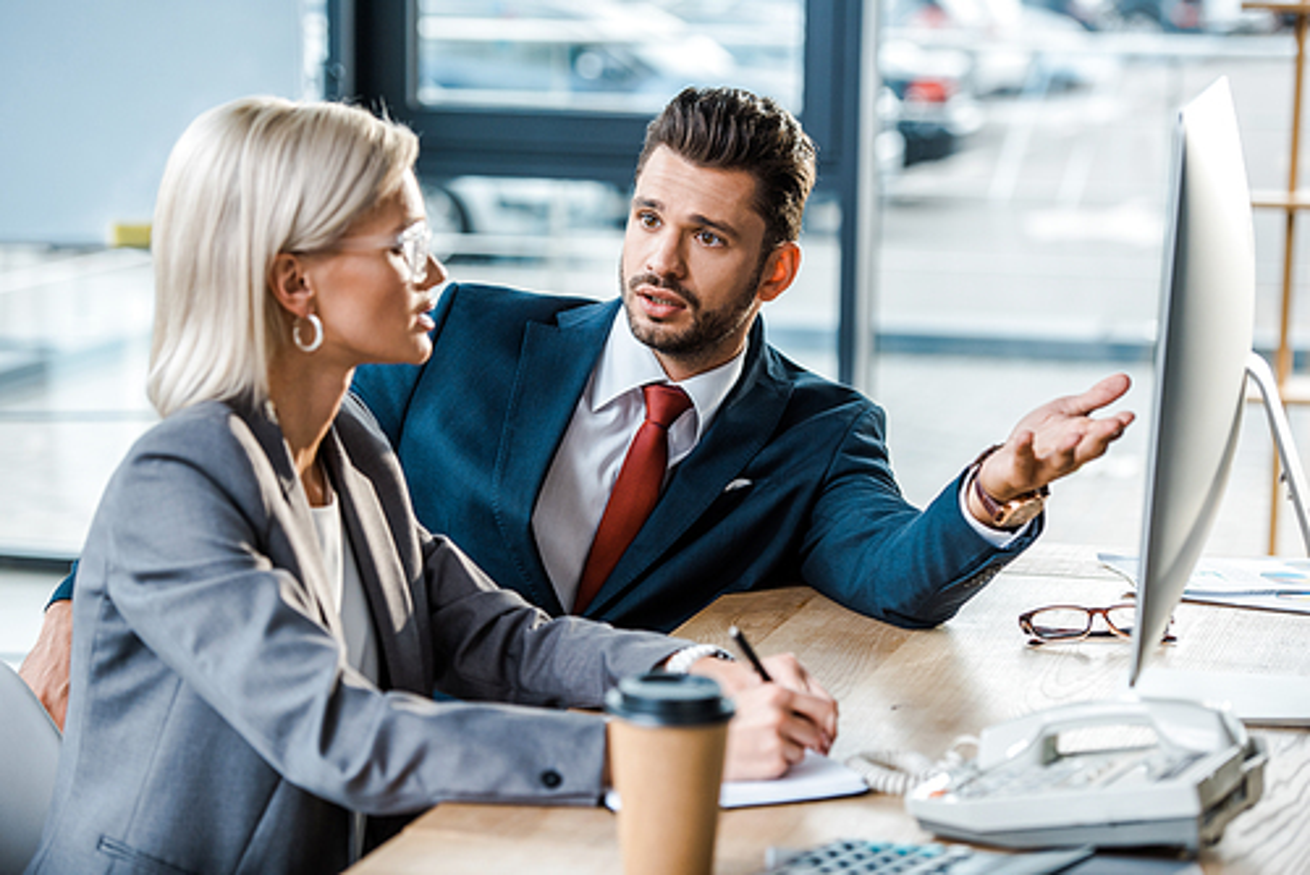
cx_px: 655
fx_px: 3714
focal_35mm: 102
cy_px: 438
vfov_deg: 13.4
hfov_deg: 20.0
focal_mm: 102
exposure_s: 1/250
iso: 200
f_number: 3.5
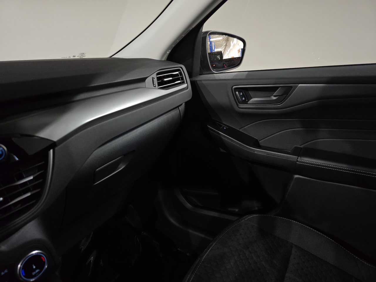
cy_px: 141
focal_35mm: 23
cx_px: 188
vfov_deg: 58.9
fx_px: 250
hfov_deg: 73.9
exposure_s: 1/120
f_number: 1.7
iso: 500
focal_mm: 6.3
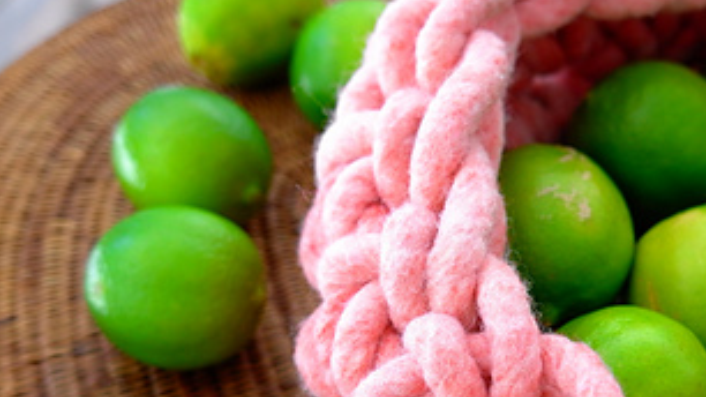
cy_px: 313
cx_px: 466
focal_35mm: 58
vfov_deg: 20.5
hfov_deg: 35.7
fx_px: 1086
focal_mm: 22.7
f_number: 4.3
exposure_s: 1/30
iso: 400
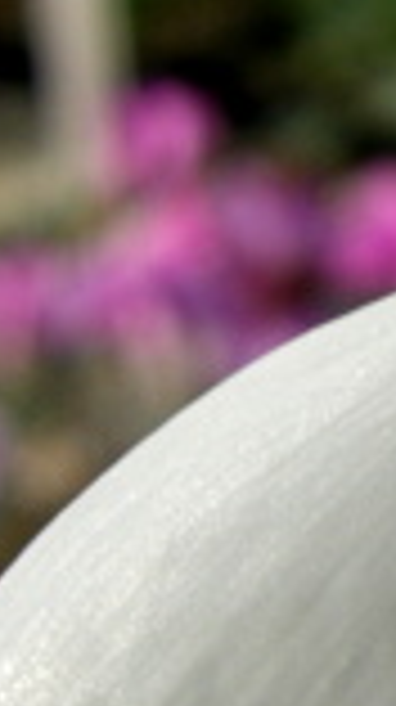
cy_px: 355
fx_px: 2995
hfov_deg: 7.2
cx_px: 918
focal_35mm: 160
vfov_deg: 13.5
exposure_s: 1/237
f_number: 4.8
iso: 64
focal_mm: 7.5
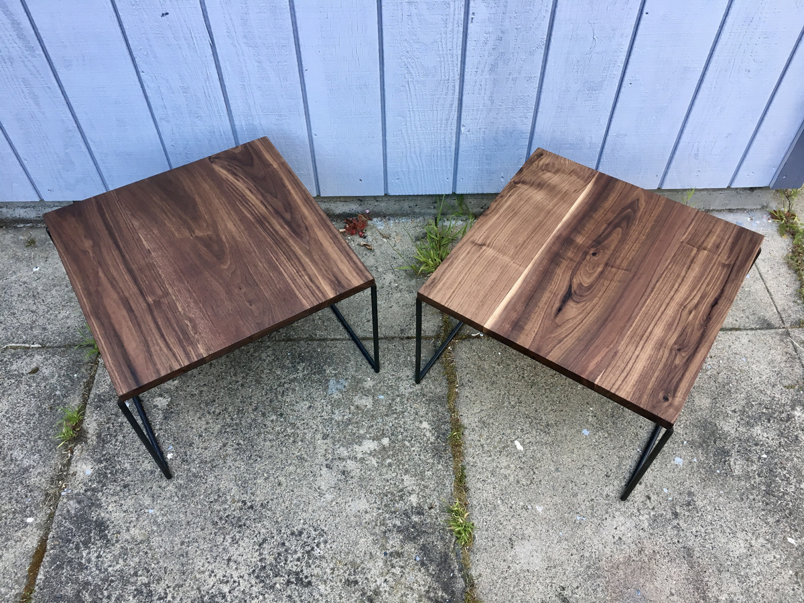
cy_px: 302
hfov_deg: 61.7
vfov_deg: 48.2
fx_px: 674
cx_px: 402
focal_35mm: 29
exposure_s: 1/30
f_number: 2.2
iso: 25
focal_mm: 4.15
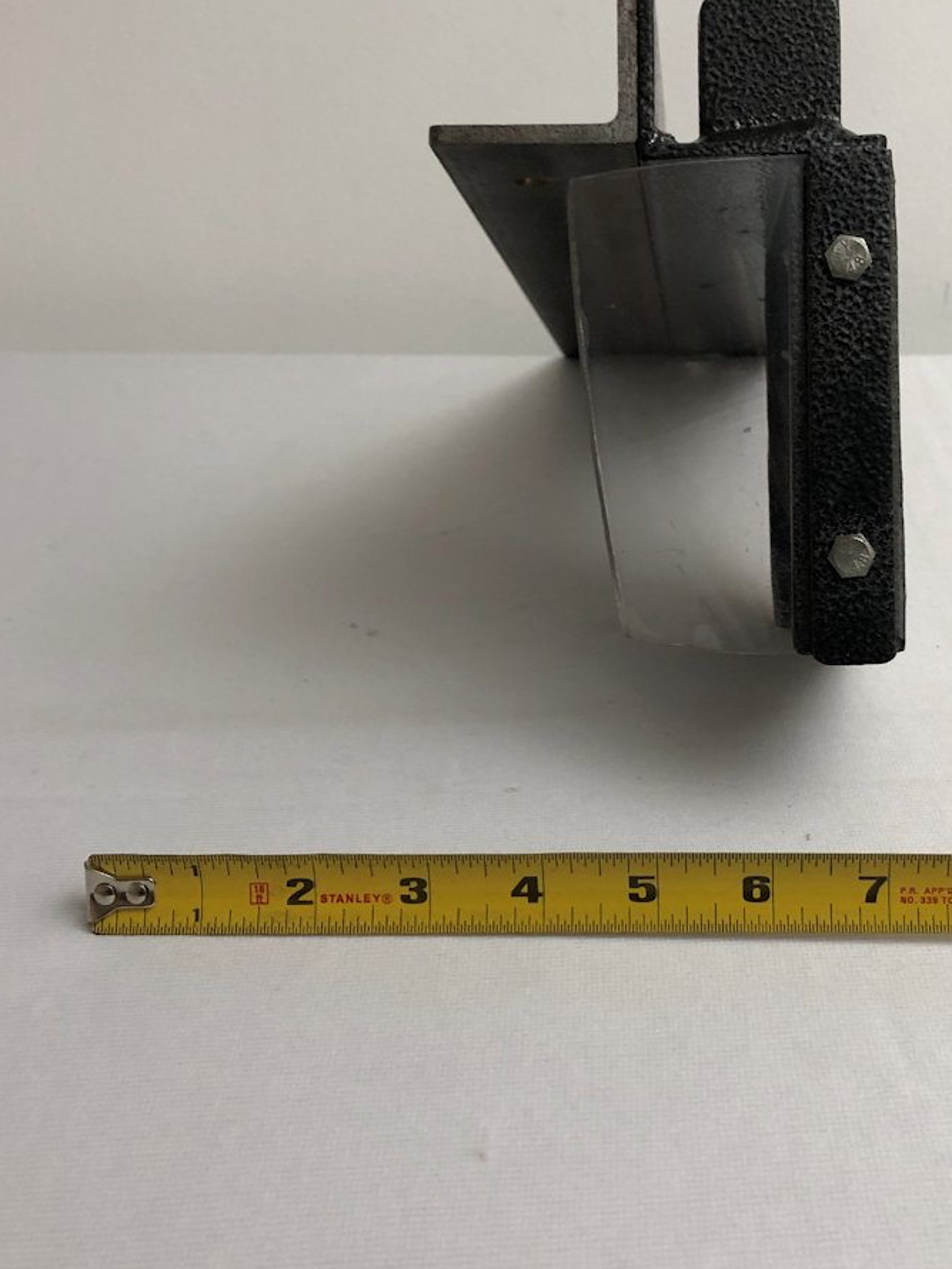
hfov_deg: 33.9
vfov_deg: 44.7
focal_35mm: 42
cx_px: 674
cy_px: 550
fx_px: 1540
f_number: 1.8
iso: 40
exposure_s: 1/30
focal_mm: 3.99
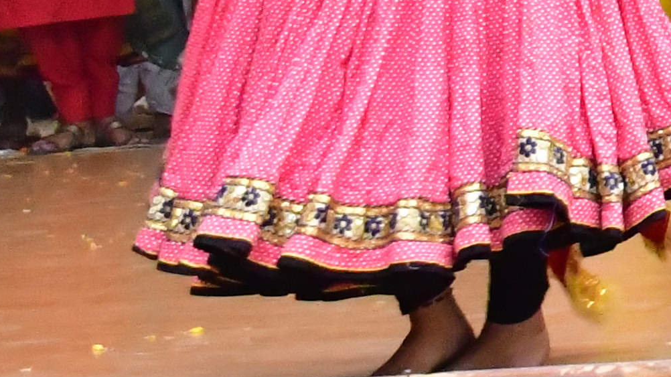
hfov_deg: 9.3
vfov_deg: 5.8
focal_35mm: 198
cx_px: 1813
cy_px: -584
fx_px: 3522
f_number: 6.3
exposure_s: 1/125
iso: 5000
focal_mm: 23
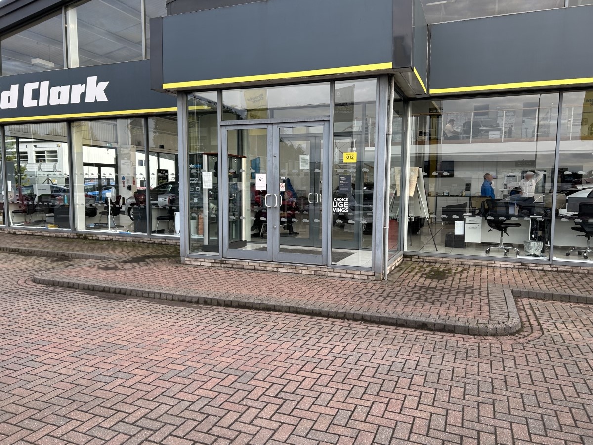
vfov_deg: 53.1
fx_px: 445
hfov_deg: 67.3
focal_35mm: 26
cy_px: 222
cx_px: 296
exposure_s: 1/287
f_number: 1.5
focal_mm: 5.7
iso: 40
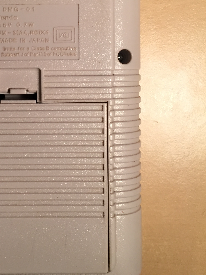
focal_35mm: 50
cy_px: 69
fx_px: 397
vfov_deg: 37.3
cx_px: 32
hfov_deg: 28.3
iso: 40
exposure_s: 1/40
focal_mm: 4.15
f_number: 2.2
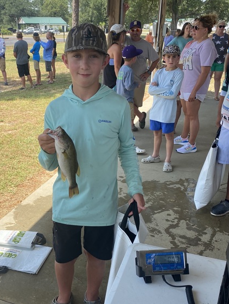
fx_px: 326
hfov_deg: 38.4
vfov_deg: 49.9
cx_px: 82
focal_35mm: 37
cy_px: 179
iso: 32
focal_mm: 4.25
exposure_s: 1/973
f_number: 1.8
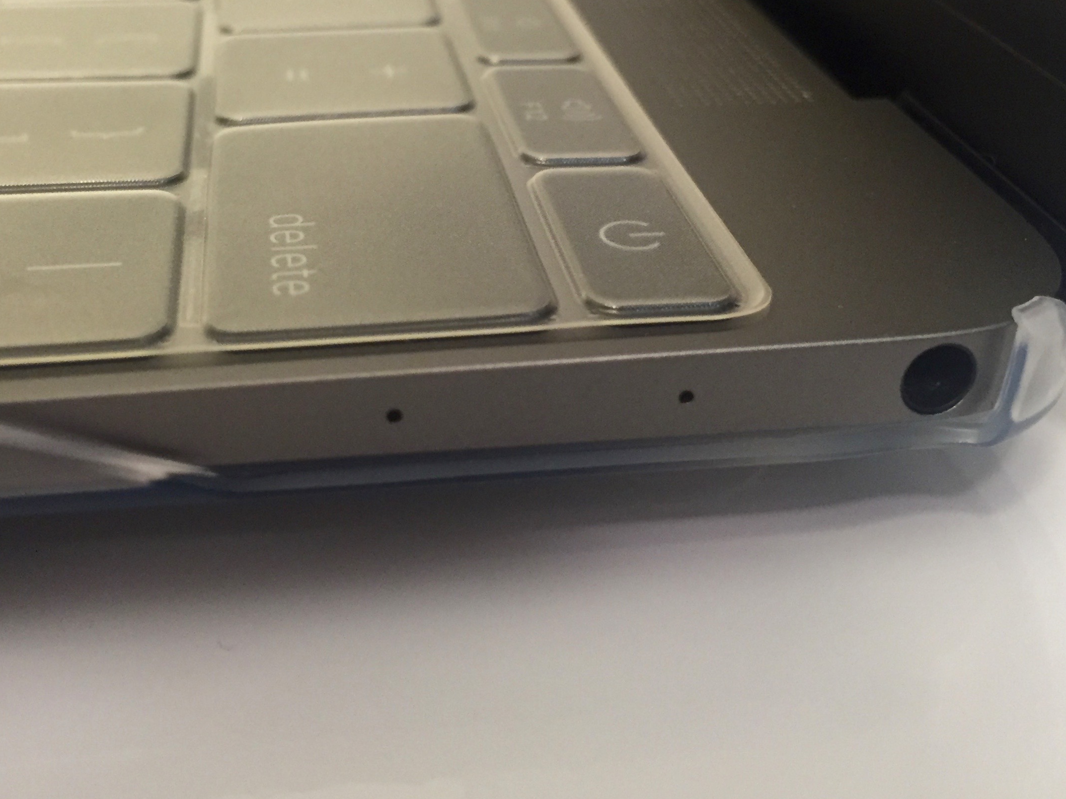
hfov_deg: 43.8
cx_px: 514
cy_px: 216
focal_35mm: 43
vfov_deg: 33.0
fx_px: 1324
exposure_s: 1/30
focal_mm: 4.15
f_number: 2.2
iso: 160
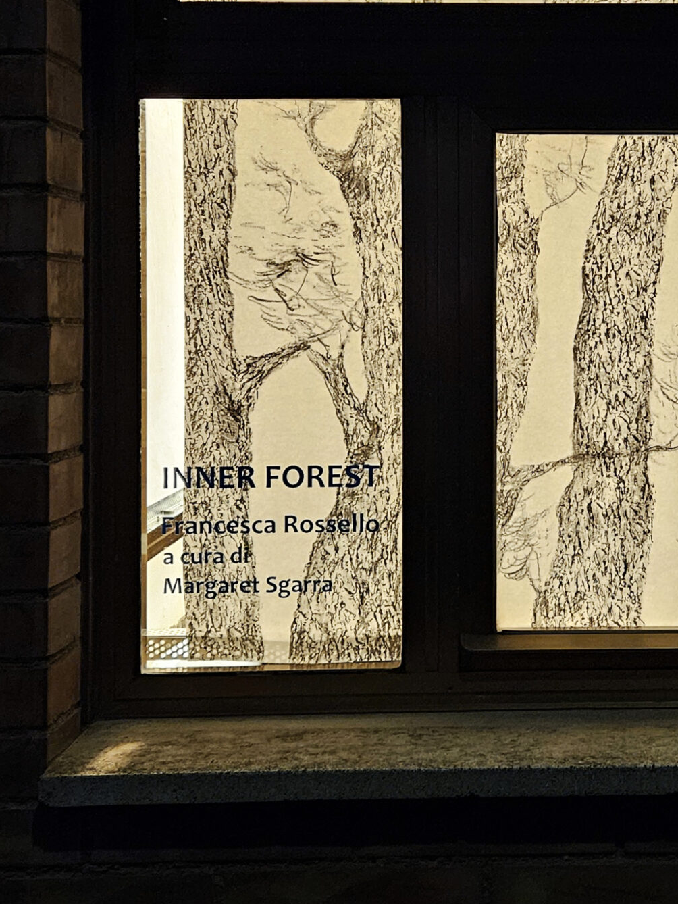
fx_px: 1149
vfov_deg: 41.3
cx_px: 610
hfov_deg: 31.4
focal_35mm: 44
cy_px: 197
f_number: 1.8
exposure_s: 1/885
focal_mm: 5.4
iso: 25
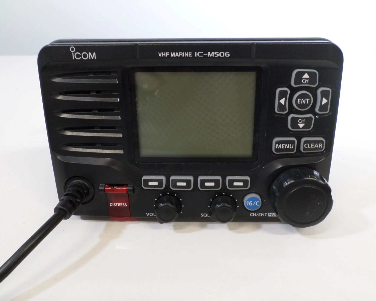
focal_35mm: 27
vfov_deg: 53.2
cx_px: 196
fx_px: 300
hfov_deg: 64.0
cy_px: 146
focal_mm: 4.5
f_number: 2.5
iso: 160
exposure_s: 1/30
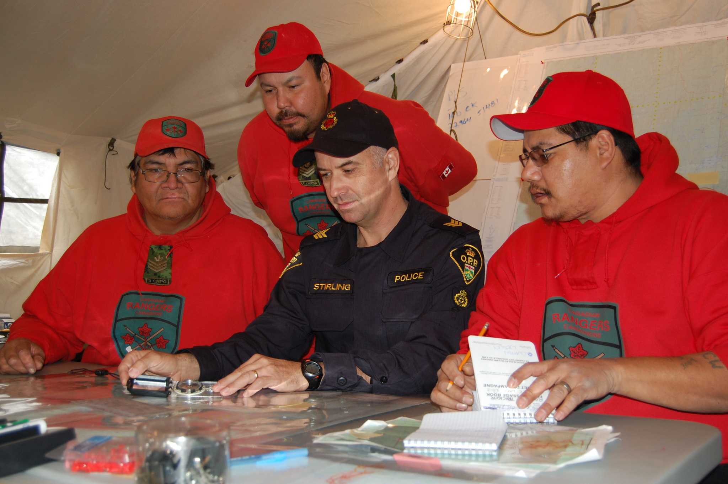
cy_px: 242
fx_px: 788
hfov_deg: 49.6
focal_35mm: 39
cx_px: 364
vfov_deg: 34.2
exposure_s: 1/60
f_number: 4
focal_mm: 26
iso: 400
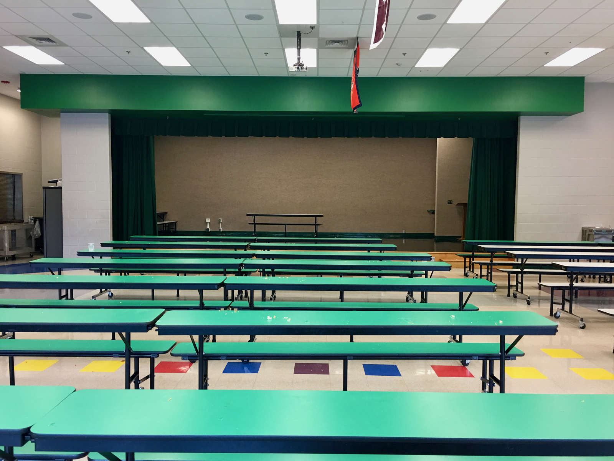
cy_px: 230
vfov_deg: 48.2
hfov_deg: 61.7
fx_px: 514
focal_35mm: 29
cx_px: 307
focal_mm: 4.15
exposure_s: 1/15
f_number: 2.2
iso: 40
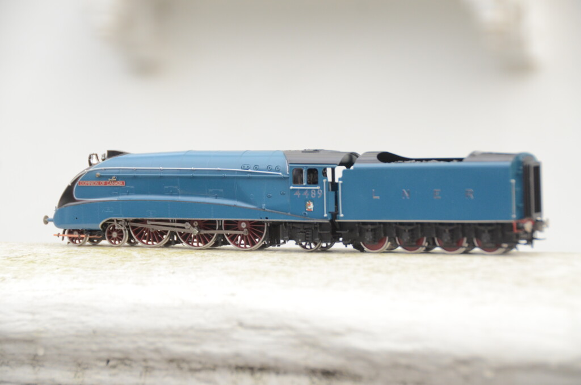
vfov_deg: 11.1
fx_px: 1981
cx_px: 290
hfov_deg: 16.7
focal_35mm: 123
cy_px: 192
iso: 900
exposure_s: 1/125
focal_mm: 82
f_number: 5
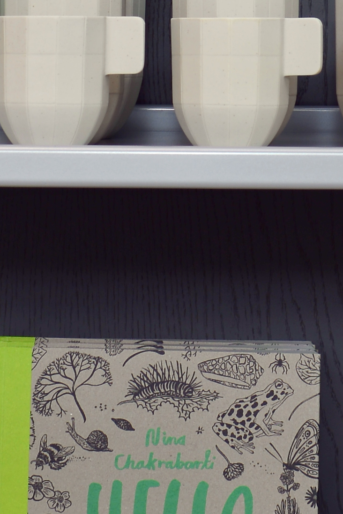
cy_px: -27
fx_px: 2742
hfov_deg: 7.2
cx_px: 182
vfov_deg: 10.6
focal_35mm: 192
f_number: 8
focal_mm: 35
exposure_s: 1/8
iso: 100
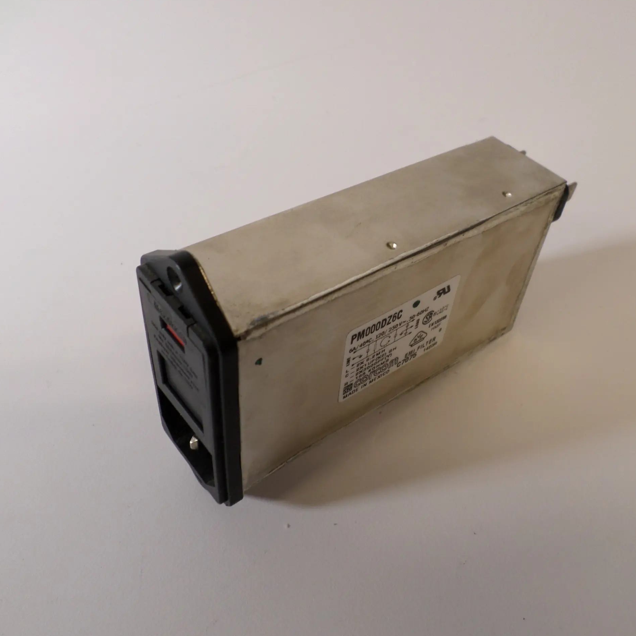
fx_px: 624
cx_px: 376
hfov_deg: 53.7
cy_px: 319
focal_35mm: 30
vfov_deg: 54.0
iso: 80
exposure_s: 1/45
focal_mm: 4.5
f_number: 2.5
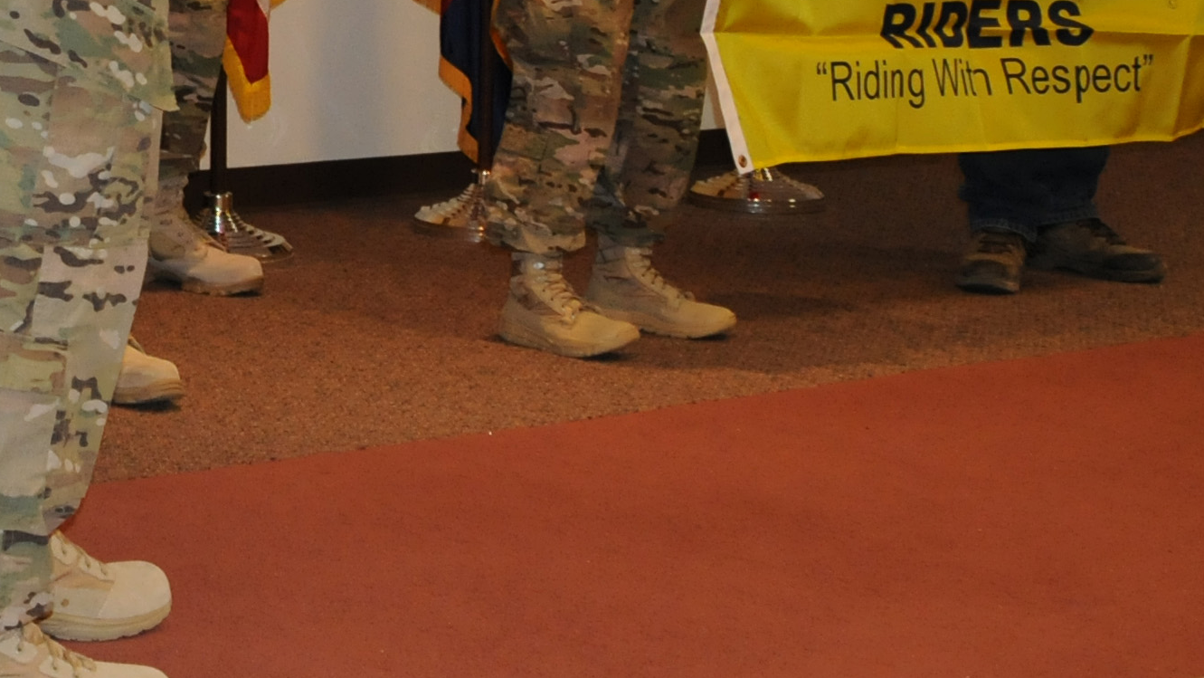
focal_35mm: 91
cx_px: -567
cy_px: -499
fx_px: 2905
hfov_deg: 20.3
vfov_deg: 12.3
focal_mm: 18
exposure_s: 1/60
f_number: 5
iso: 800
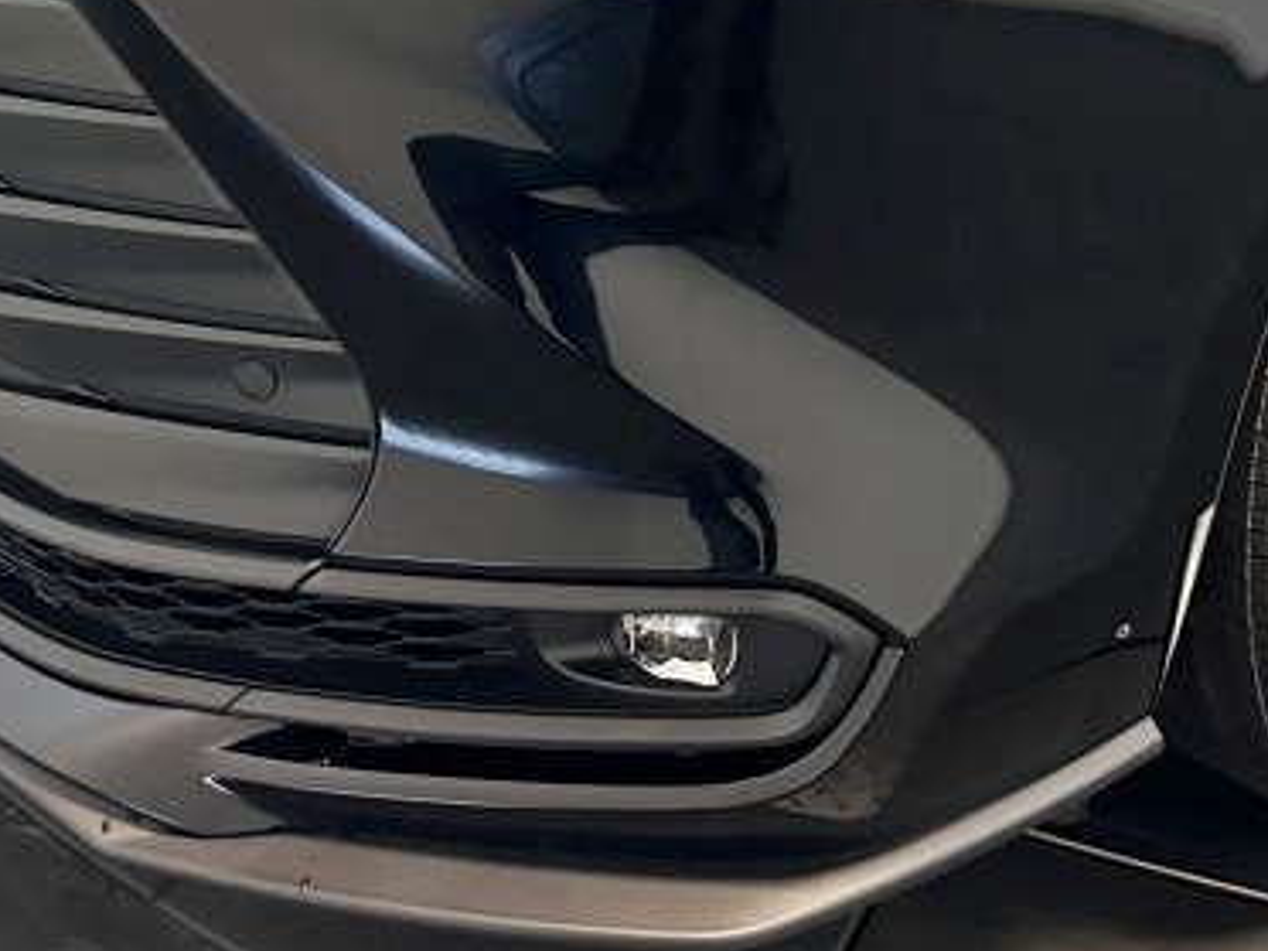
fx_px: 2418
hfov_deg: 29.2
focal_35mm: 66
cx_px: 839
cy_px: -211
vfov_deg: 20.7
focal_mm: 6.86
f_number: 1.78
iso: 800
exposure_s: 1/60
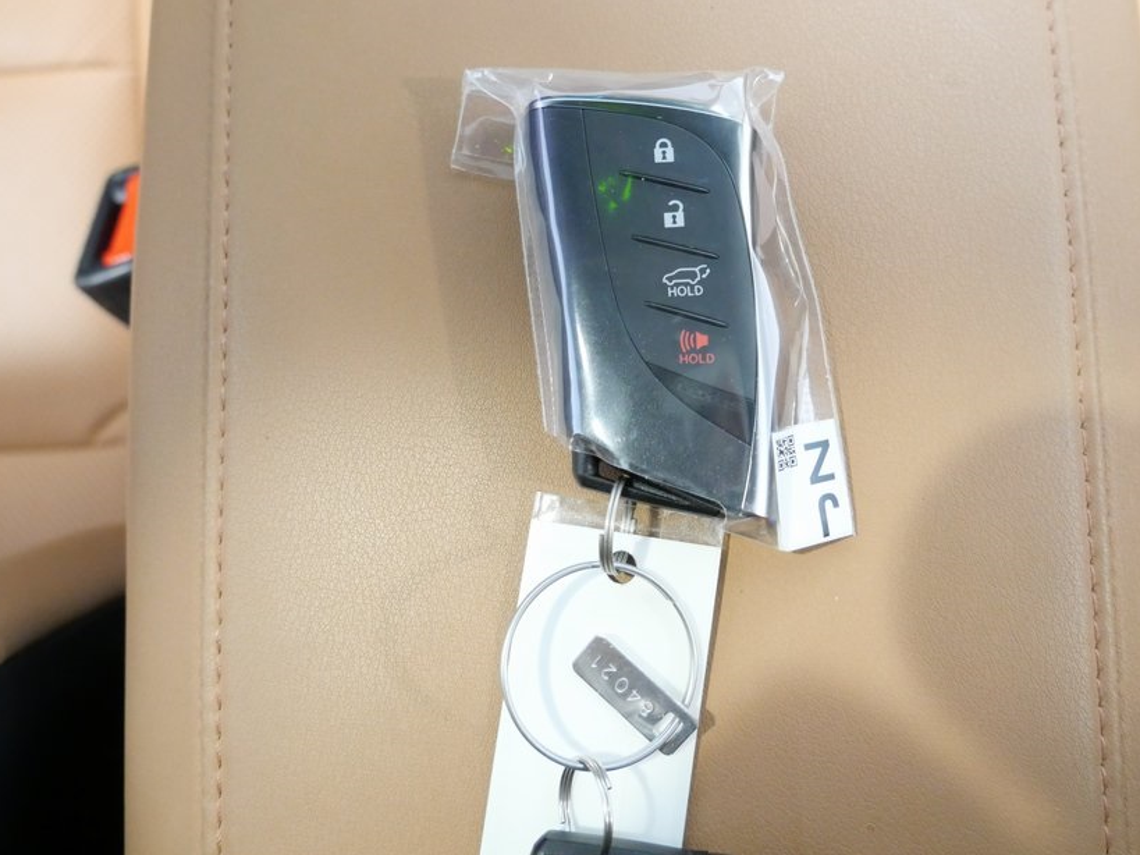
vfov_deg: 46.5
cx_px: 608
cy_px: 331
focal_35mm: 30
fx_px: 988
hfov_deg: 59.9
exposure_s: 1/8
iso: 3200
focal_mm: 12
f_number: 3.5
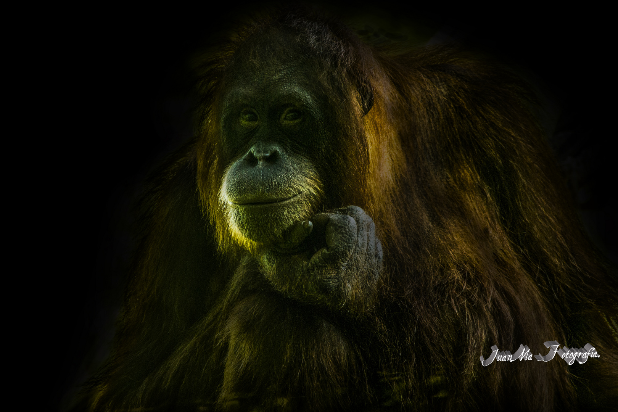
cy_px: 206
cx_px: 309
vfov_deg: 4.6
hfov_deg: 6.9
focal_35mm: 300
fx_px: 5150
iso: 800
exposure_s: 1/40
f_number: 14
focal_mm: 200
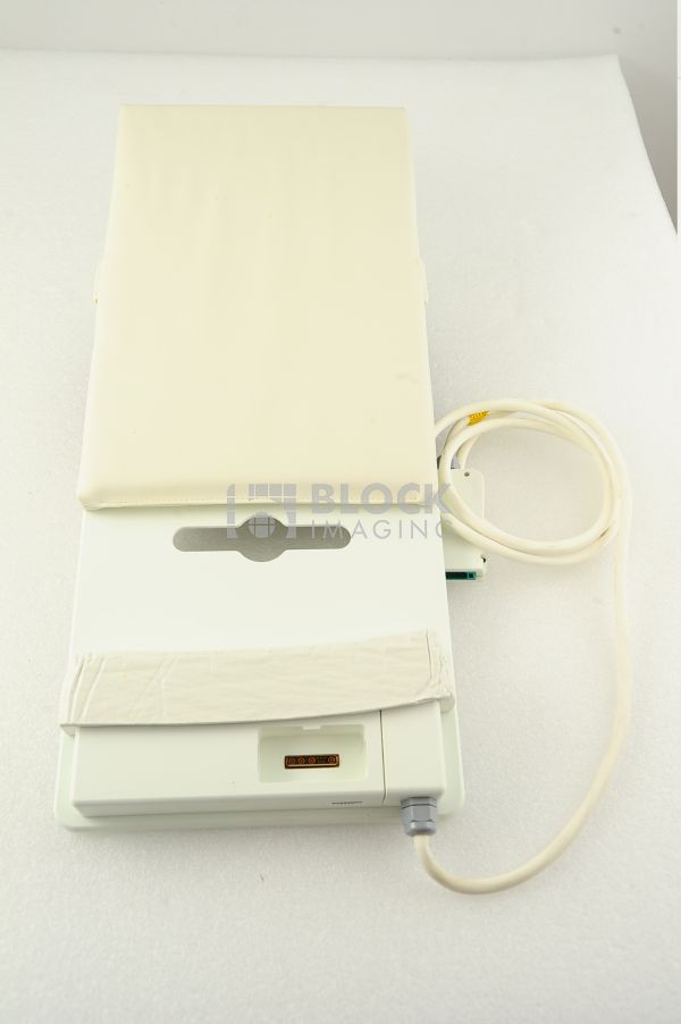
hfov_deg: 35.0
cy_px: 512
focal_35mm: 38
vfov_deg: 50.7
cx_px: 340
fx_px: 1080
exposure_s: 1/100
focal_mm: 38
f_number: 9
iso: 800
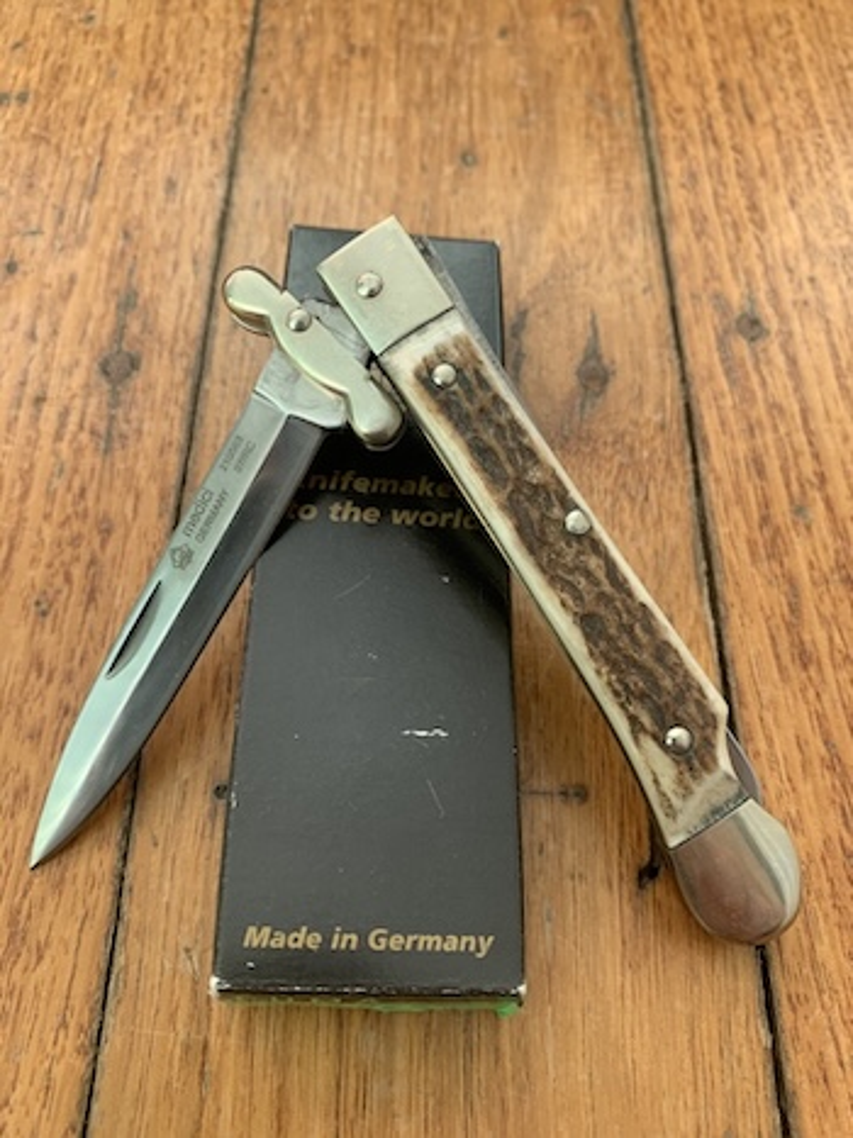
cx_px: 426
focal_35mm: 26
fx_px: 855
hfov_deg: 53.0
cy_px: 569
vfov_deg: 67.3
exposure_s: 1/121
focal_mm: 4.25
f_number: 1.8
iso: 50
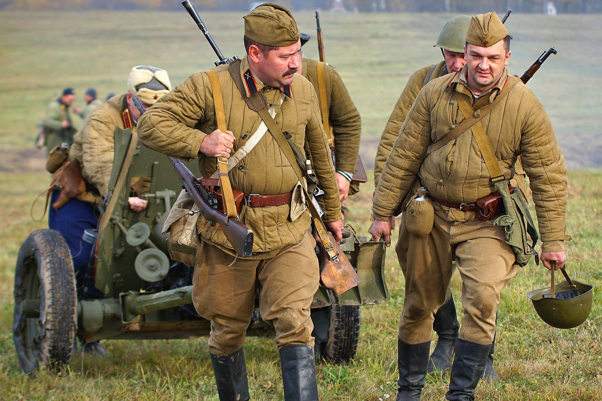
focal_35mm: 165
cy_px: 207
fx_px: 2759
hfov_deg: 12.5
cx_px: 311
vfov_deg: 8.3
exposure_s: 1/640
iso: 200
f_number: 3.5
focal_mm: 70
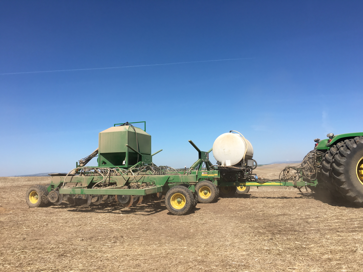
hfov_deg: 61.7
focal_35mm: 29
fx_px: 304
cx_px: 182
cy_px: 136
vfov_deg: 48.2
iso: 25
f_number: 2.2
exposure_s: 1/1923
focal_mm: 4.15
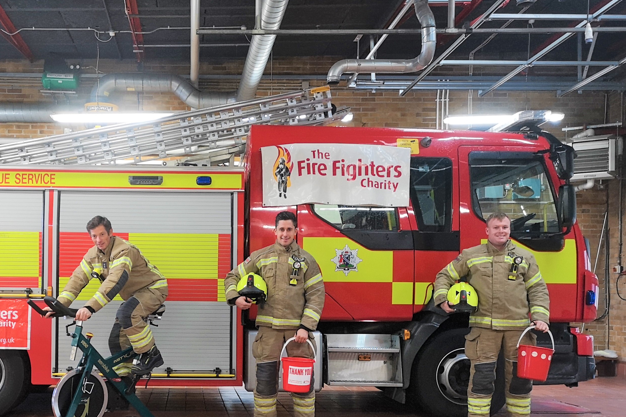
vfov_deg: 32.2
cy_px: 298
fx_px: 713
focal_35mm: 41
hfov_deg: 46.4
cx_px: 190
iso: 320
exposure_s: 1/33.3
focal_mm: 5.58
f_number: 1.8
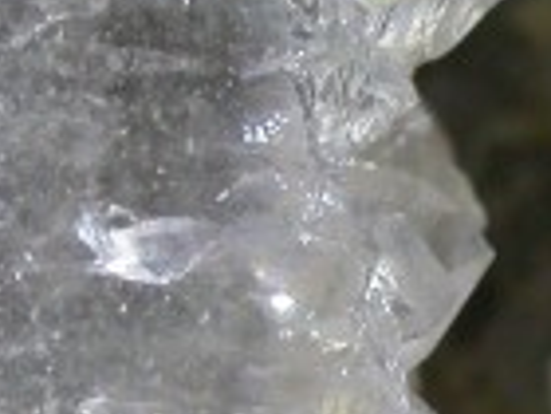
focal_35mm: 719
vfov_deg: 2.1
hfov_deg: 2.8
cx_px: 661
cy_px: 177
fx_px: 11445
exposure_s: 1/9.5
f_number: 4.5
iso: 144
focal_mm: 26.2
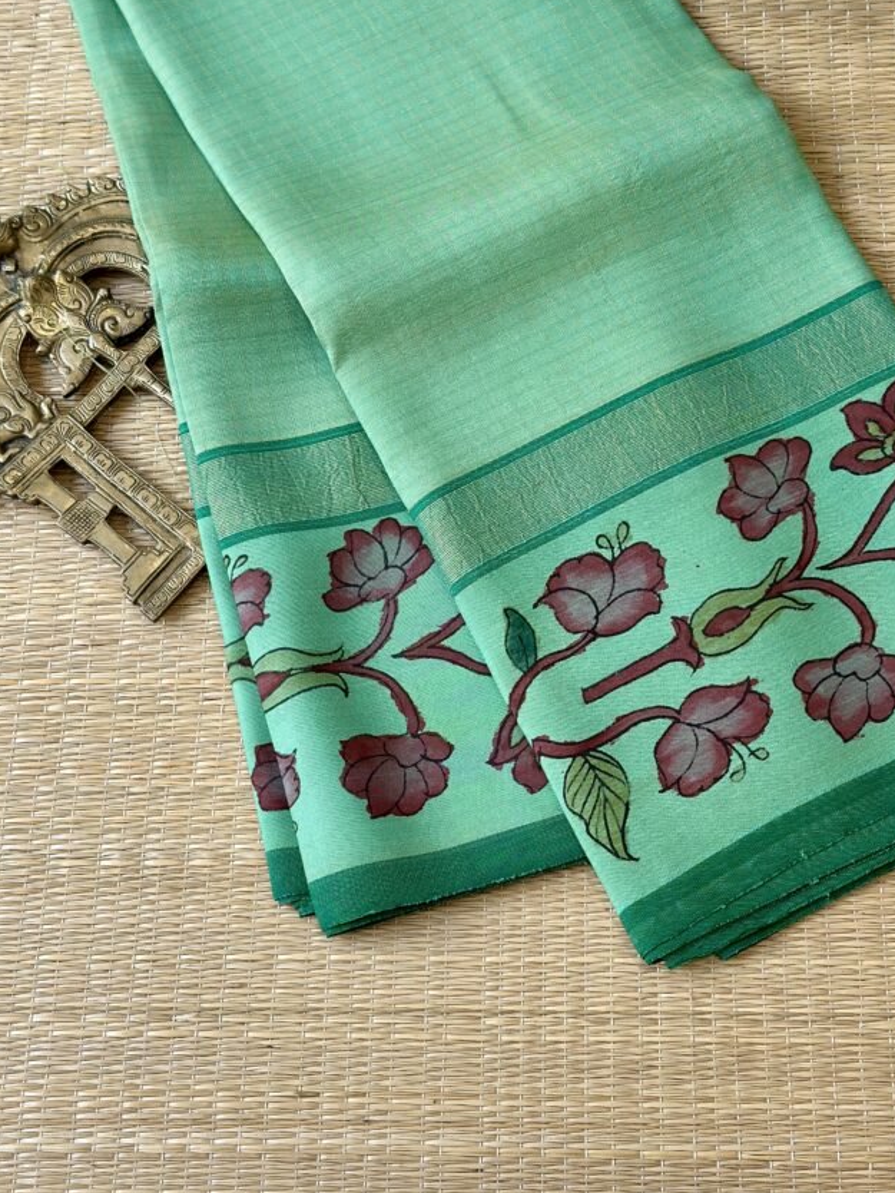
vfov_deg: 32.7
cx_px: 521
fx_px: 2033
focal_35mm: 59
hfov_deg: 24.8
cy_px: 624
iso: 100
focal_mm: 6.86
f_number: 1.78
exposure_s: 1/133
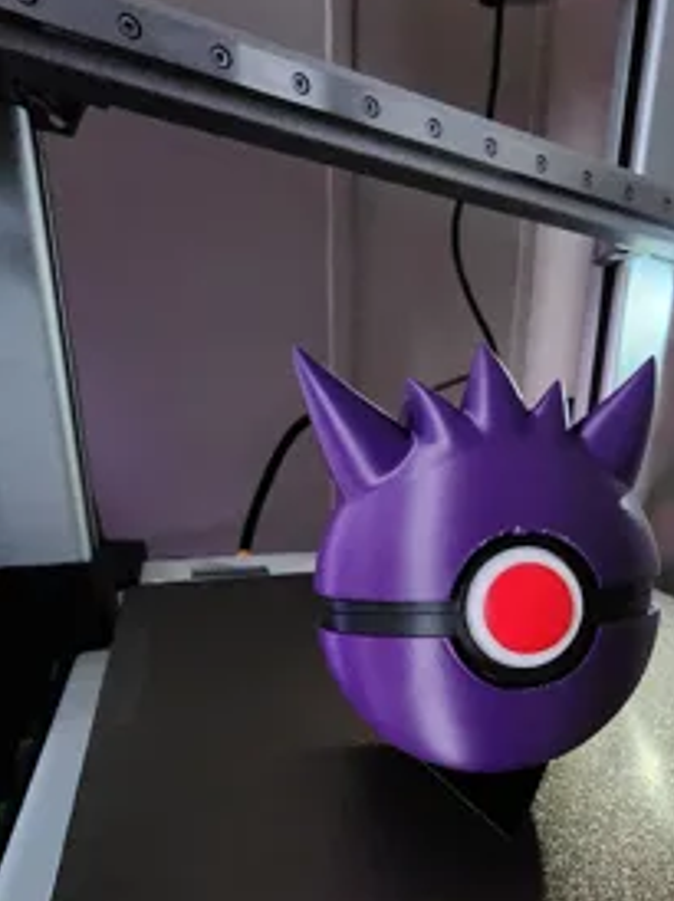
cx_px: 490
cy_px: 575
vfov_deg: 82.7
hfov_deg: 65.2
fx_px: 494
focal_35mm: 19
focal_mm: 2.2
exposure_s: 1/24
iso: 2000
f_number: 2.2
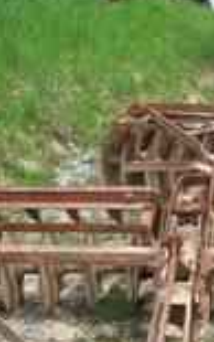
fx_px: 746
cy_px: 234
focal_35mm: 80
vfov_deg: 25.7
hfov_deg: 15.9
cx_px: 227
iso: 80
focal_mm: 5.6
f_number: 5.1
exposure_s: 1/263
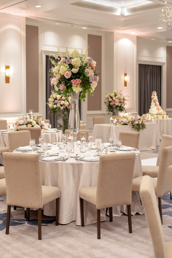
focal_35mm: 50
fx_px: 358
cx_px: 86
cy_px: 129
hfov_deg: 27.0
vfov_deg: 39.6
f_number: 2
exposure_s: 1/160
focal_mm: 50
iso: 1000
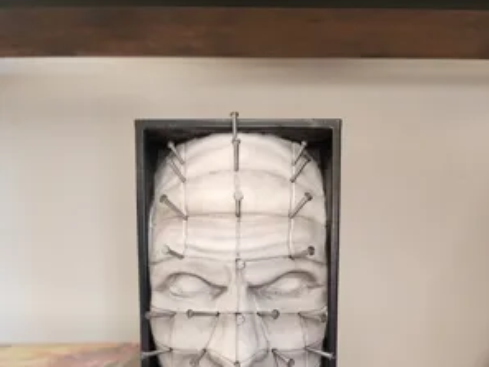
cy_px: 321
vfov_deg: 42.2
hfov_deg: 58.3
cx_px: 245
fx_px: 438
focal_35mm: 31
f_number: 1.8
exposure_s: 1/120
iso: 400
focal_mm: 6.4
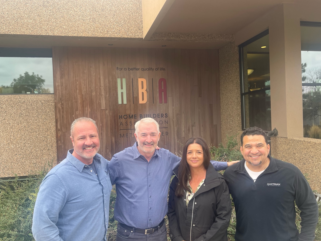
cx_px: 149
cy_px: 130
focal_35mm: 29
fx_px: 269
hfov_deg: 61.6
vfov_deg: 48.2
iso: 32
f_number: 1.6
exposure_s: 1/796
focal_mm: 5.1
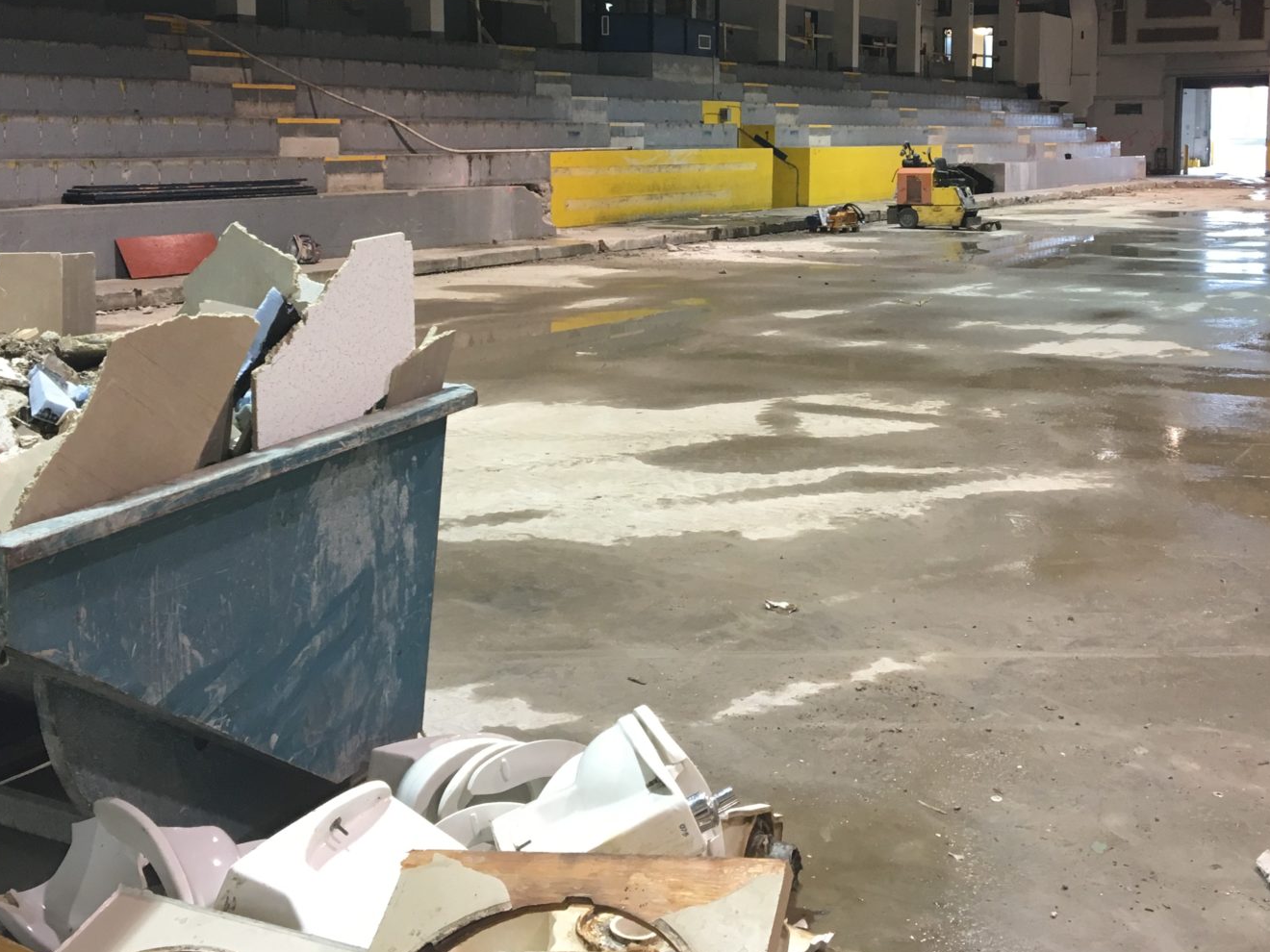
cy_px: 265
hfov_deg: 42.1
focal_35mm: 45
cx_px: 619
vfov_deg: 31.7
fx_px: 1651
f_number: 2.2
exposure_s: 1/30
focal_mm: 4.15
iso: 80
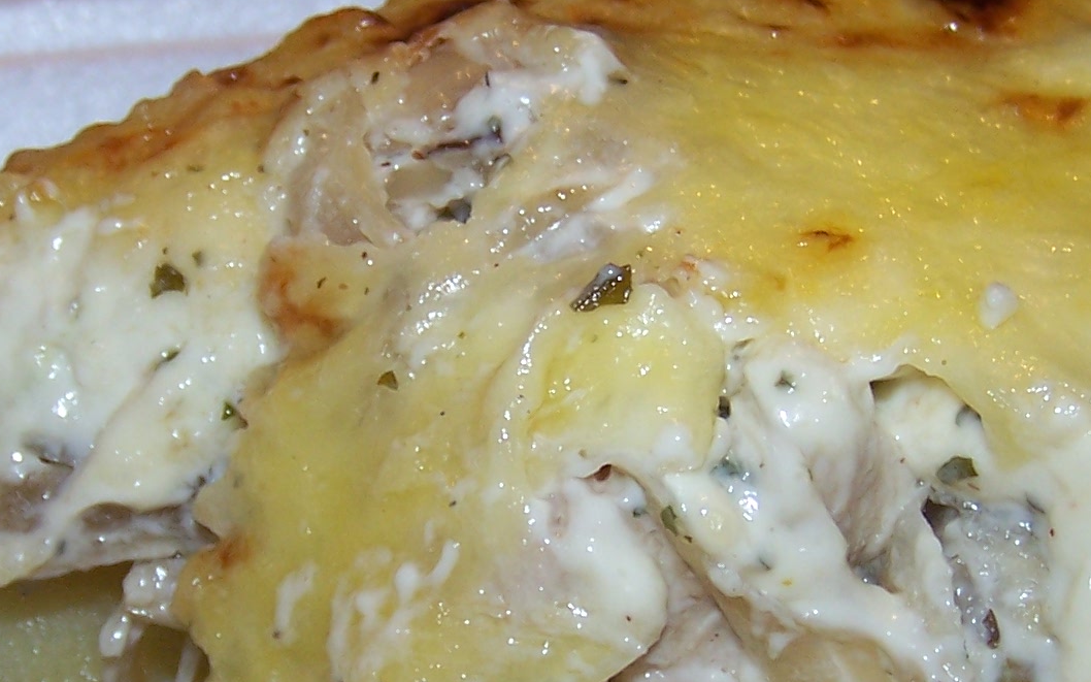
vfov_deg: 11.8
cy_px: 500
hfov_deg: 18.8
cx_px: 602
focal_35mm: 111
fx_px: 3300
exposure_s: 1/60
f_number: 2.9
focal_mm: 7.1
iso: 80
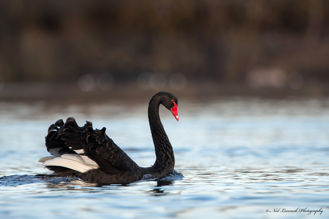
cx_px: 164
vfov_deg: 1.5
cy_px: 110
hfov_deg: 2.3
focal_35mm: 900
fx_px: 8224
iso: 560
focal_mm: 600
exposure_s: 1/800
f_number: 6.3
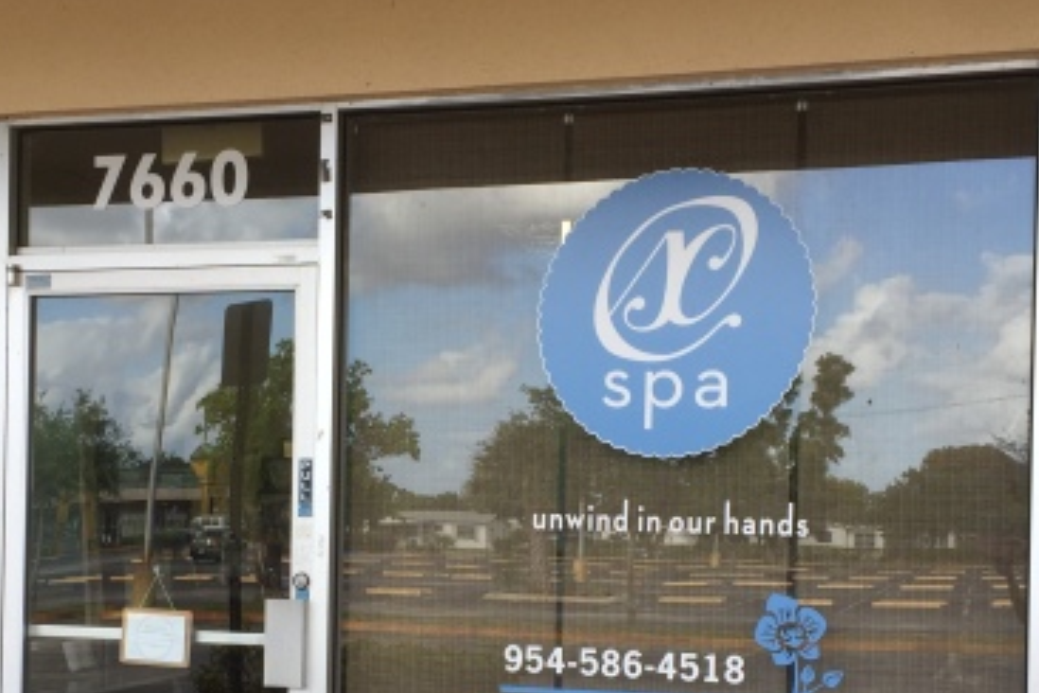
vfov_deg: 26.0
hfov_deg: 38.6
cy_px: 560
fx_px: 1472
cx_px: 389
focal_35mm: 51
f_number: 2.2
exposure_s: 1/264
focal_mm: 4.15
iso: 32
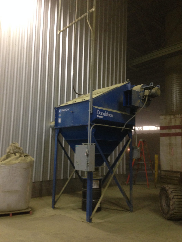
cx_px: 91
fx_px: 231
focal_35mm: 33
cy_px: 121
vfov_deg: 55.4
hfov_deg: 42.9
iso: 200
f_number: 2.4
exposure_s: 1/20
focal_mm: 4.12
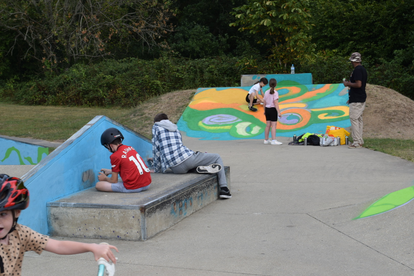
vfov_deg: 19.7
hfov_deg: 29.2
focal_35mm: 69
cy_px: 138
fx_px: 793
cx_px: 207
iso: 200
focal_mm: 46
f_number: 8
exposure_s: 1/250
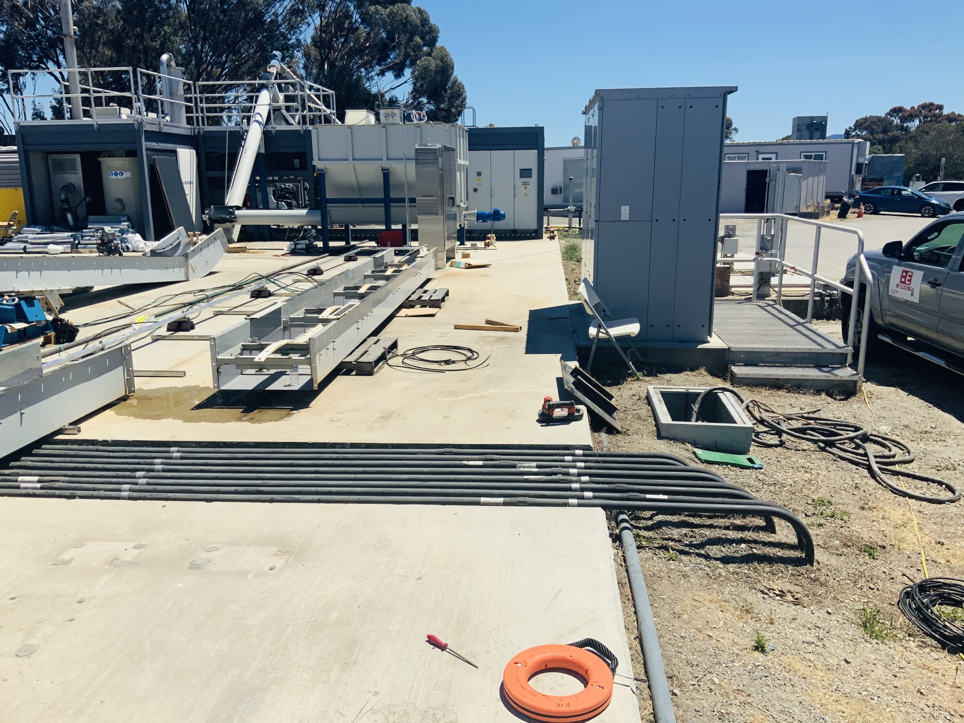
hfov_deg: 61.7
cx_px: 482
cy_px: 362
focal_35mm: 29
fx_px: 808
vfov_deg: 48.2
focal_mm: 3
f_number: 1.8
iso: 16
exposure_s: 1/3125
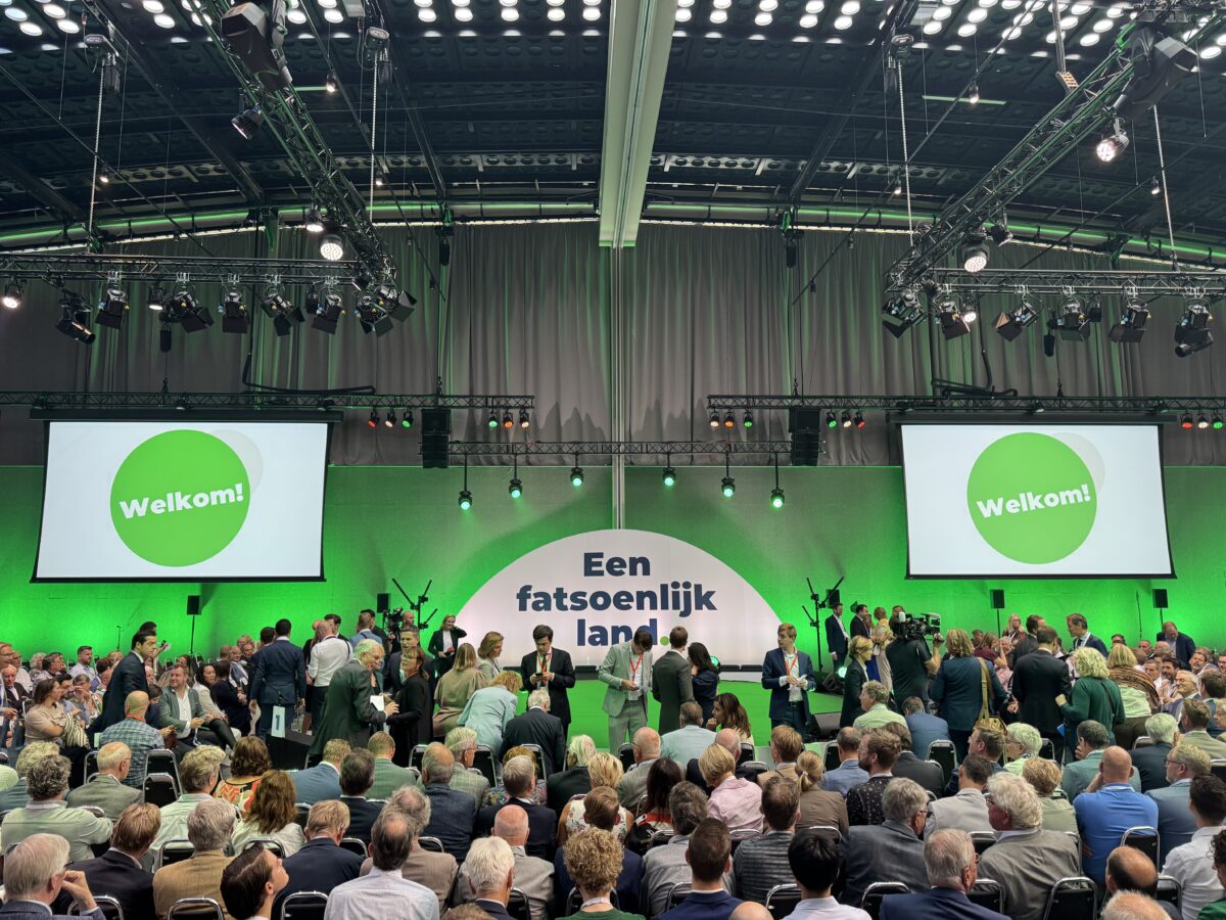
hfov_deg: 71.6
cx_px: 613
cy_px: 460
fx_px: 850
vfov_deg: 56.8
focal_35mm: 24
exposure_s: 1/100
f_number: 1.78
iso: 200
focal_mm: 6.76
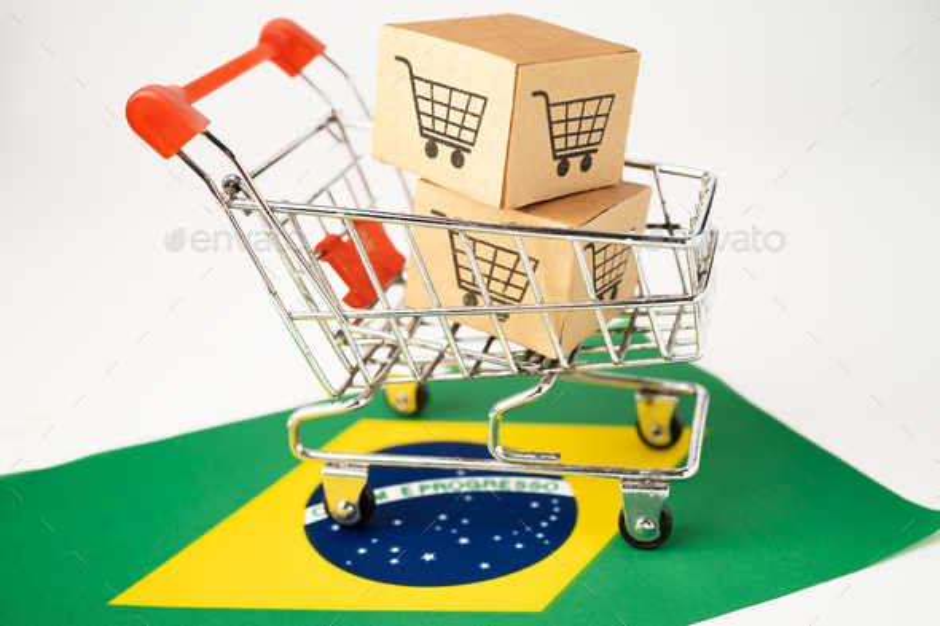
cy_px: 313
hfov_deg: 39.6
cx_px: 470
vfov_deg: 27.0
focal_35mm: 50
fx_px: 1305
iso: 100
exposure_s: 1/60
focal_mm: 50
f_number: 5
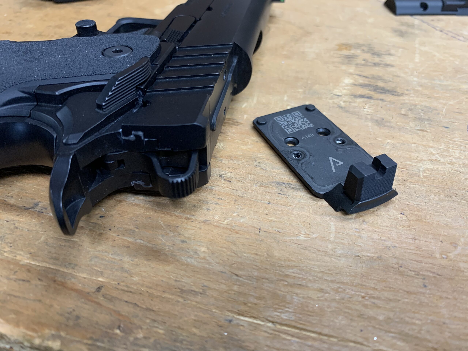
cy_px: 176
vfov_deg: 53.1
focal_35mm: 26
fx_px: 352
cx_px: 234
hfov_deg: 67.3
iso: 64
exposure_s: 1/60
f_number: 1.8
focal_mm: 4.25
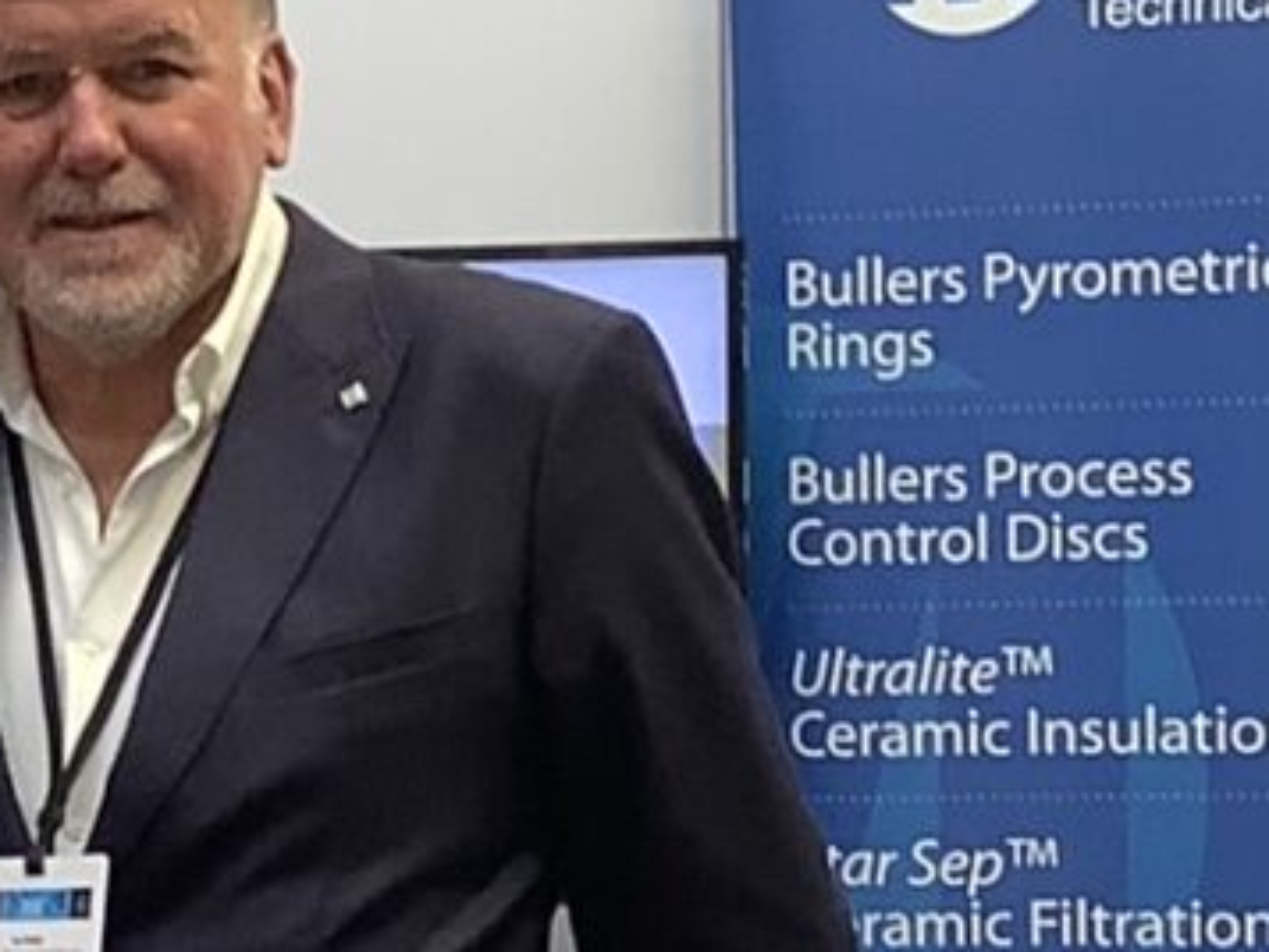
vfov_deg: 9.0
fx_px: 6051
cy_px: 819
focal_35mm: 165
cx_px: -491
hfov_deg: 11.6
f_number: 2.4
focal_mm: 3.3
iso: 50
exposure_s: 1/60
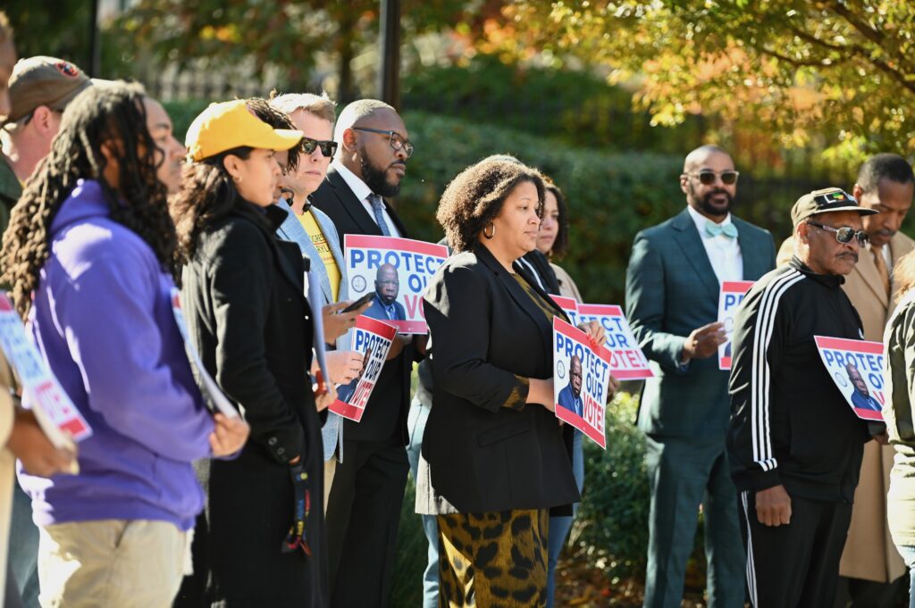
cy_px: 304
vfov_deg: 10.1
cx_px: 458
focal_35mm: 135
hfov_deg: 15.2
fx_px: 3428
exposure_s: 1/2500
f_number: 2.8
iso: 1600
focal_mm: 135
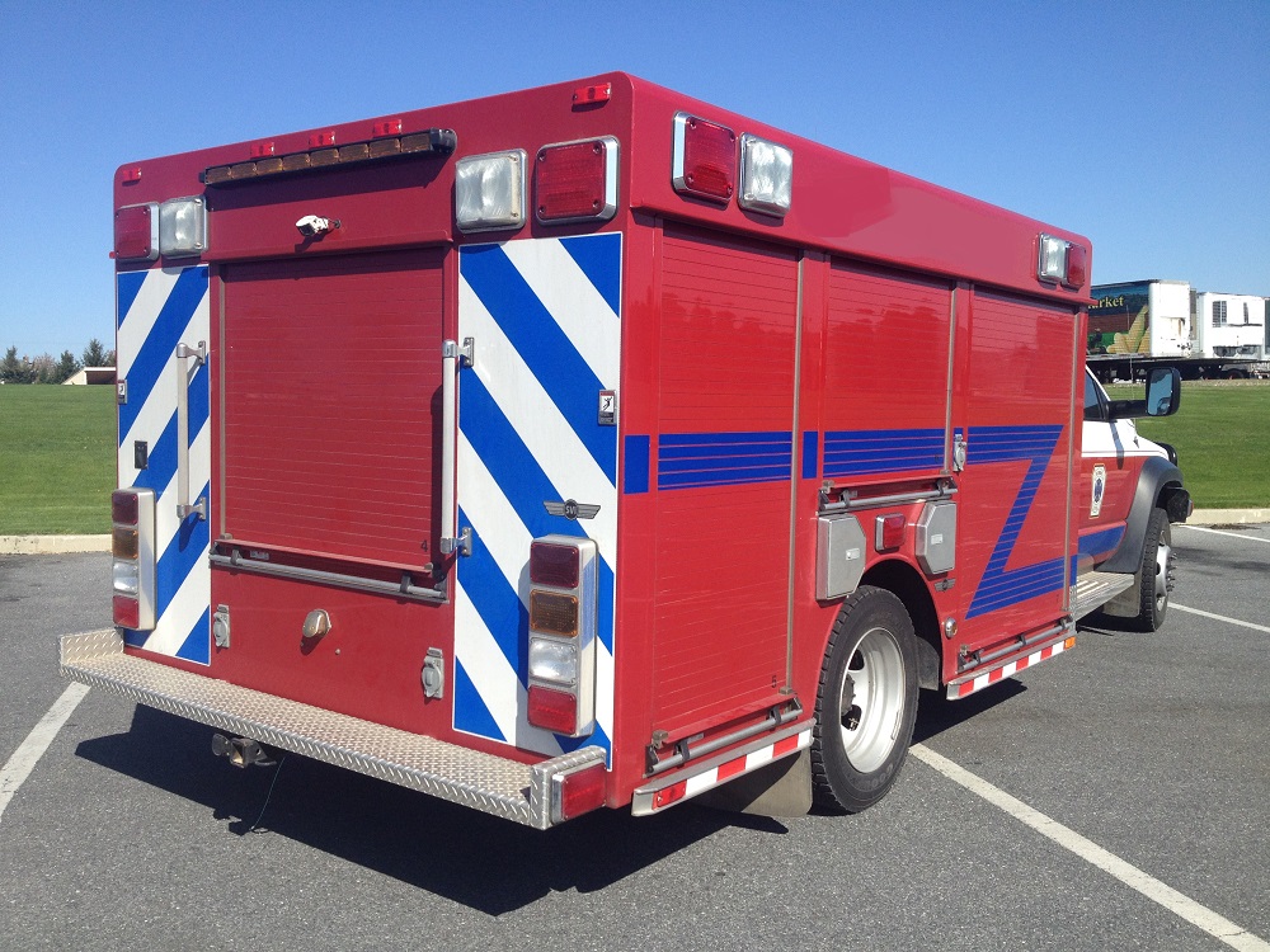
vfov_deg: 40.7
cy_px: 476
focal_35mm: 35
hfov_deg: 52.6
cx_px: 635
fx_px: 1284
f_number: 2.4
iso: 50
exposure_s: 1/1623
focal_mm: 4.28
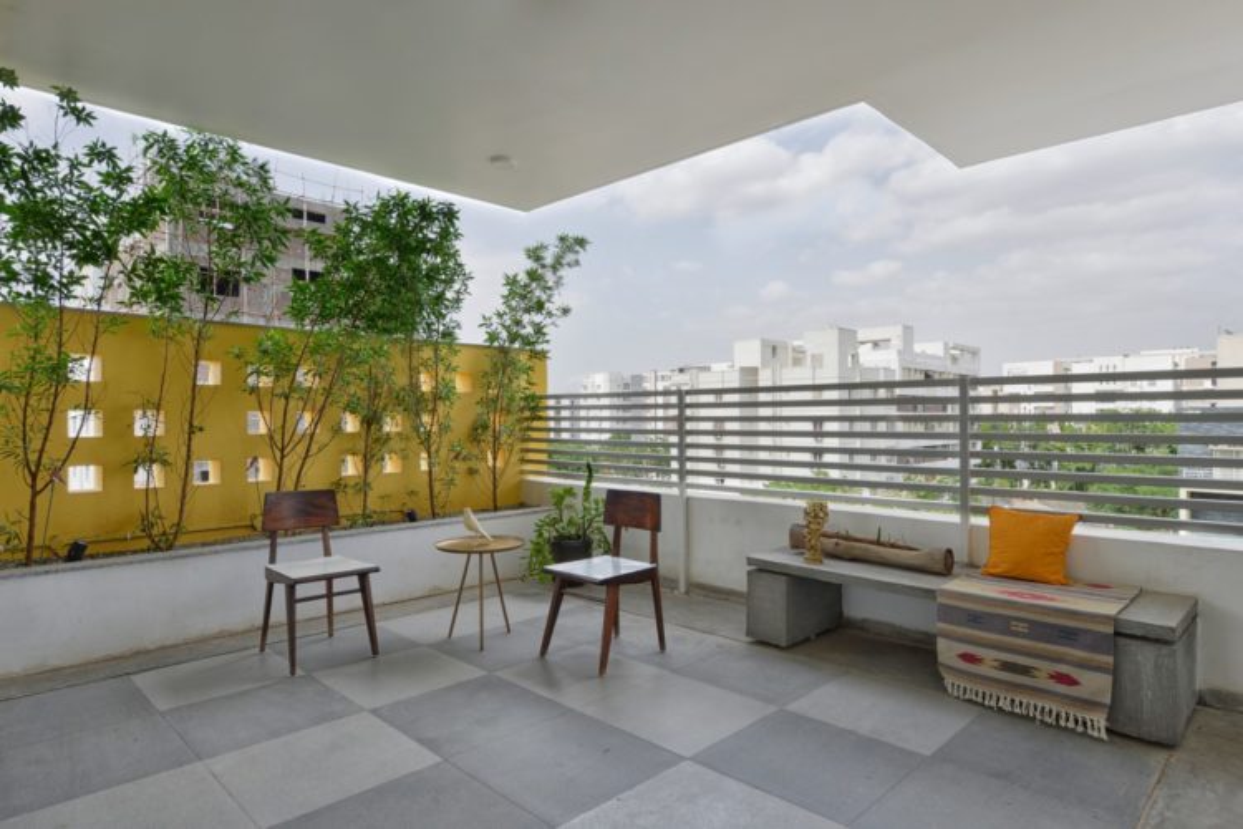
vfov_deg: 61.9
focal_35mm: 20
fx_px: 691
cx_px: 622
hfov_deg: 84.0
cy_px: 414
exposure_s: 1/125
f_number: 11
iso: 200
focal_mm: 20
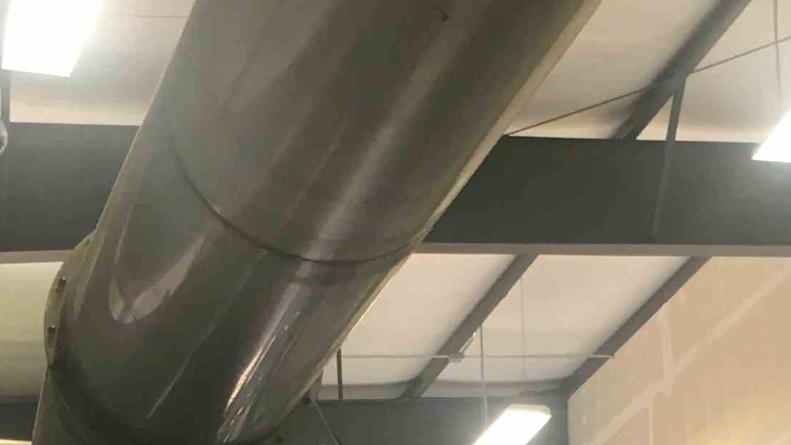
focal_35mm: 116
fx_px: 2433
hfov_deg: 18.4
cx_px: 476
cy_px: 696
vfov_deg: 10.1
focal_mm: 4.15
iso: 25
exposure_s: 1/30
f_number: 2.2
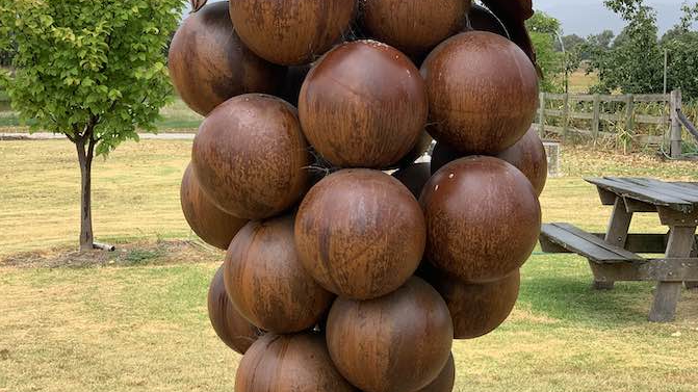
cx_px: 350
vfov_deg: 15.8
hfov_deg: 27.9
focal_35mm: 76
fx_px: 1406
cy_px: 121
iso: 16
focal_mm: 6
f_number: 2.4
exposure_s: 1/207
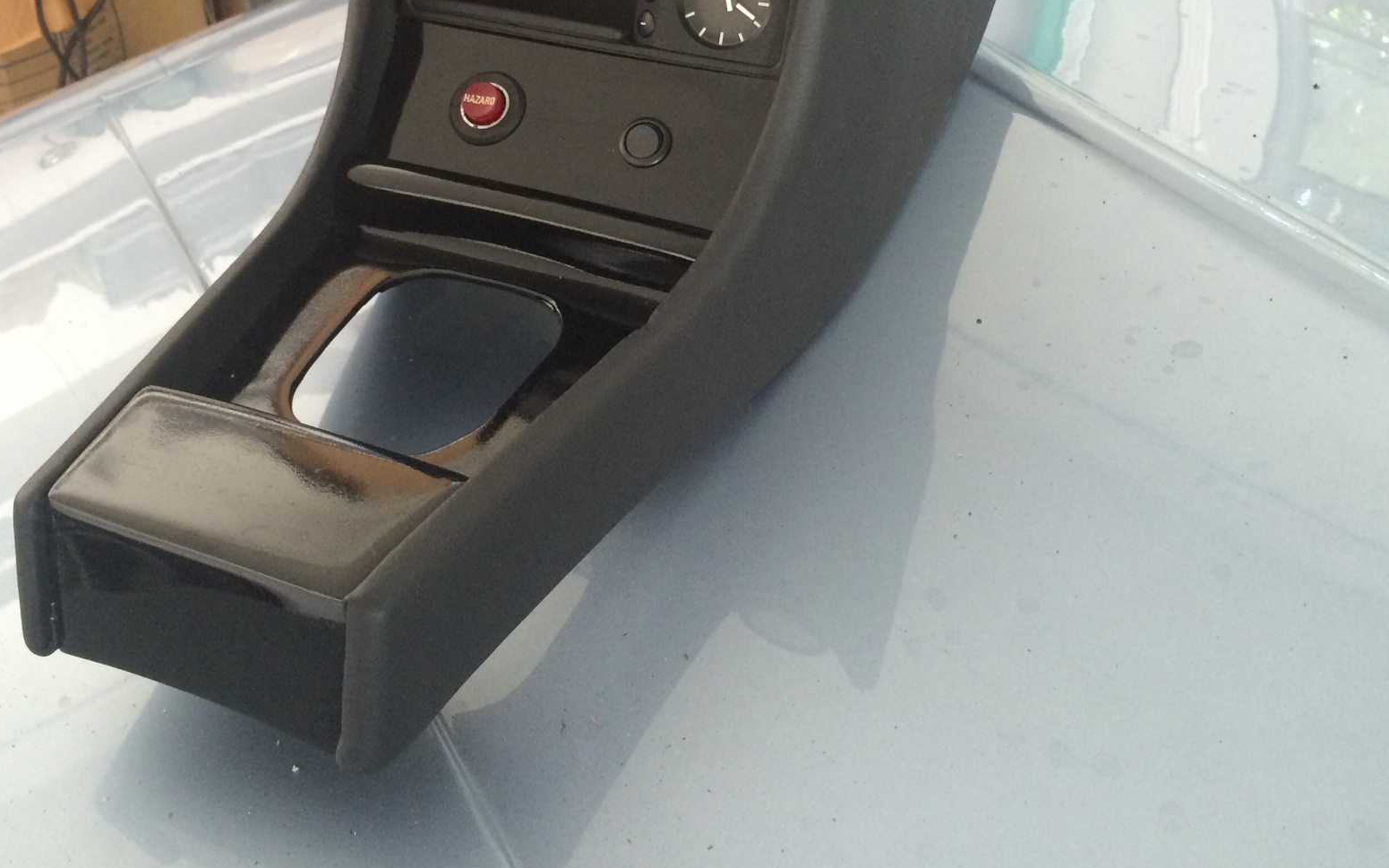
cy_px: 185
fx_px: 1590
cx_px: 594
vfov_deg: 29.9
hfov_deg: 47.1
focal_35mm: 42
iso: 160
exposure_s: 1/30
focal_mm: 4.12
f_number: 2.2
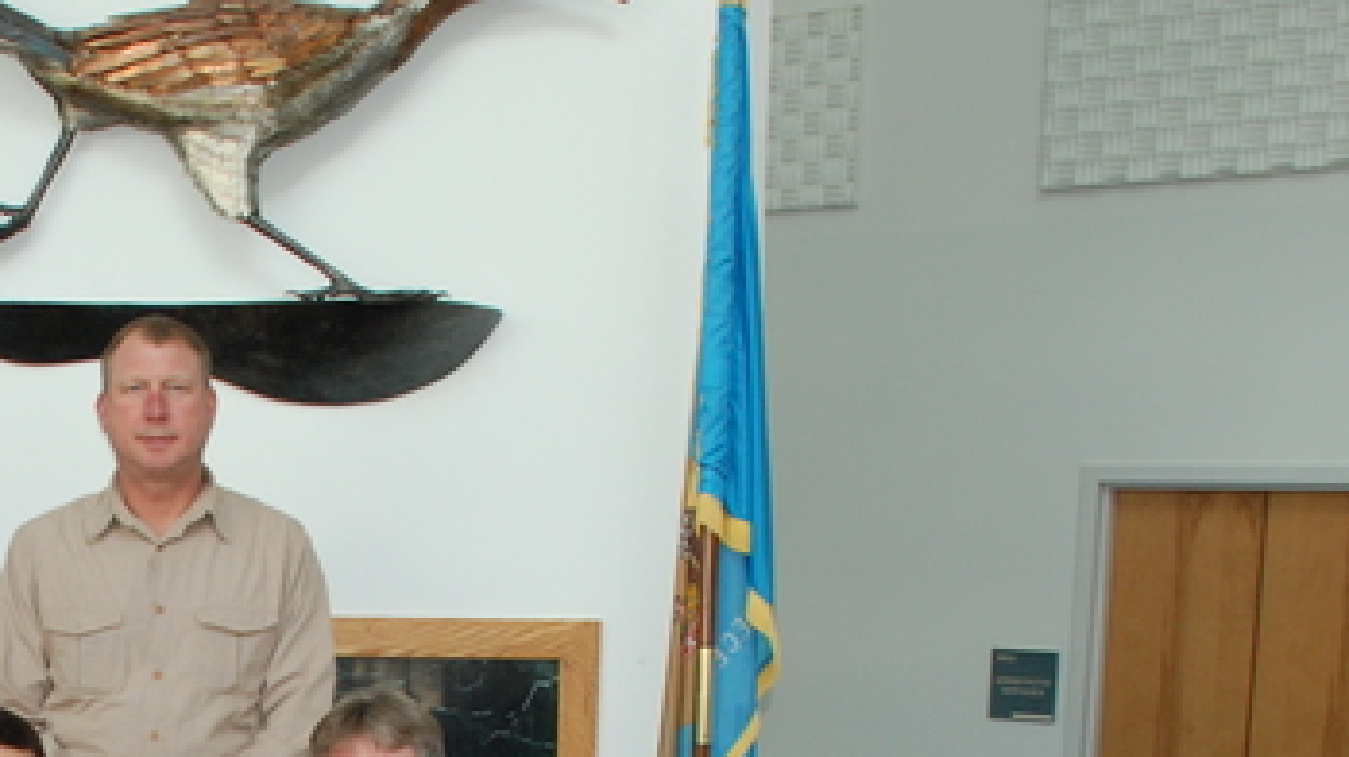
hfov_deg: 30.5
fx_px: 2324
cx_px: 62
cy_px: 942
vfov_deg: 17.5
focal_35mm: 65
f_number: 4.5
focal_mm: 18
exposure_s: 1/60
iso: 500
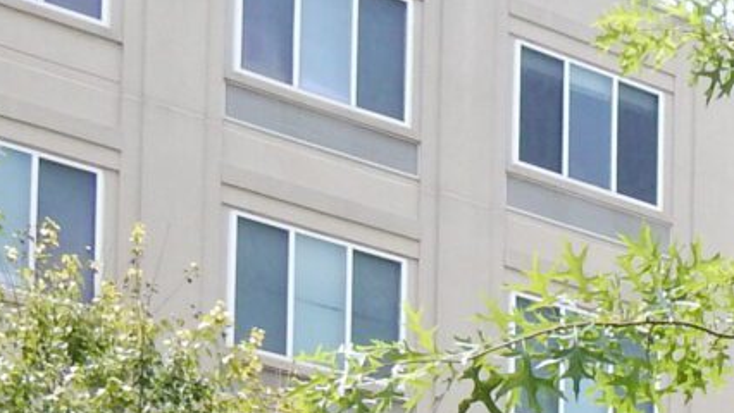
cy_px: 1096
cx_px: 1010
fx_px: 2103
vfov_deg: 9.5
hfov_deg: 18.2
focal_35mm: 108
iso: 125
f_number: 3
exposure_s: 1/640
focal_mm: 4
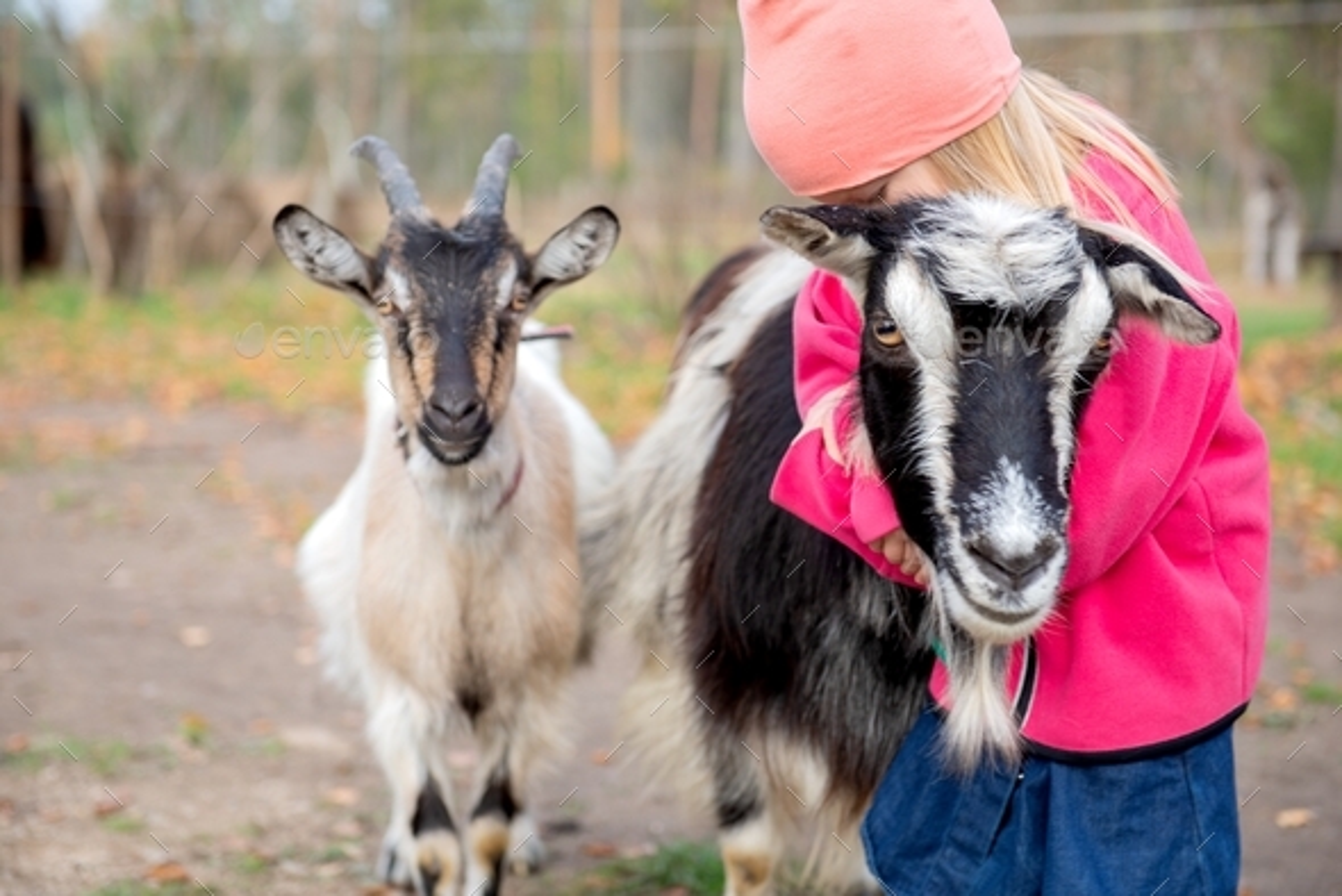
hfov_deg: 28.8
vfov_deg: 19.5
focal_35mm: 70
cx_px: 671
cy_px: 448
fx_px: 2611
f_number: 4
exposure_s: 1/250
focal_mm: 70
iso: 125
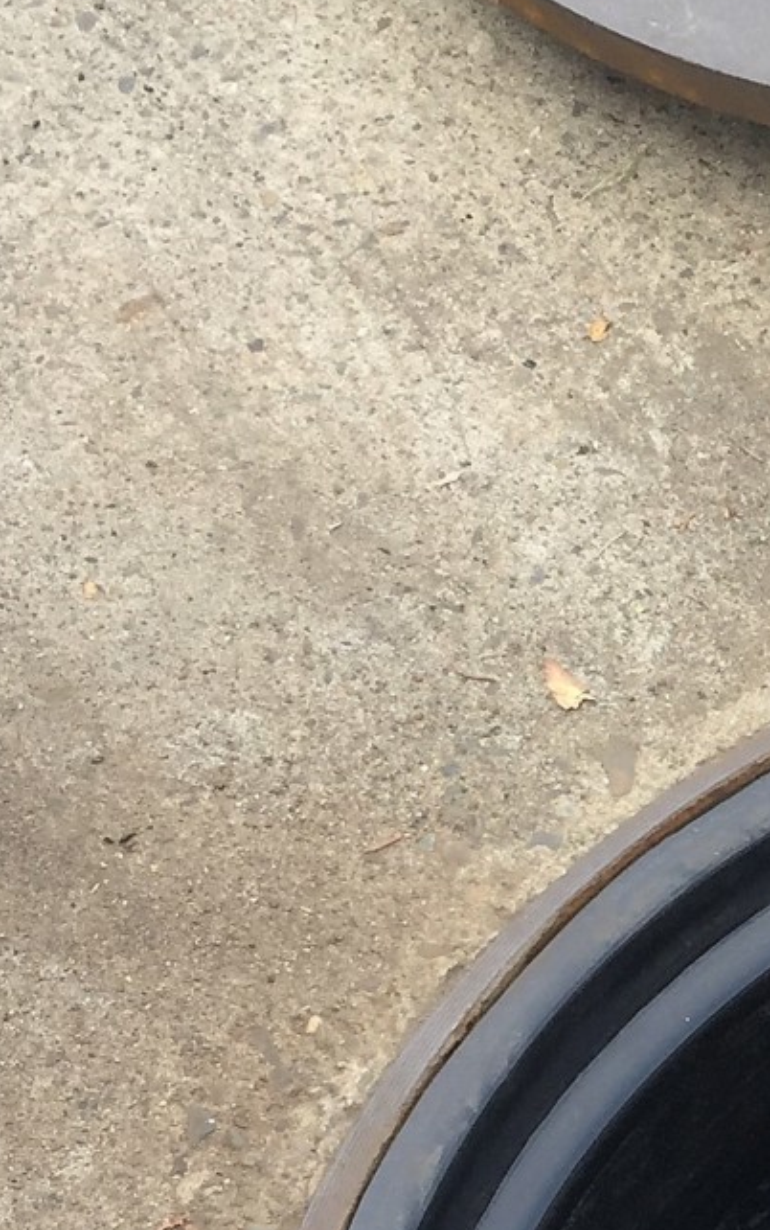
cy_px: 981
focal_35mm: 98
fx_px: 3286
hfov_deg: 12.5
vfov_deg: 21.0
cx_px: 1247
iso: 32
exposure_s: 1/356
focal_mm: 4.15
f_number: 2.2
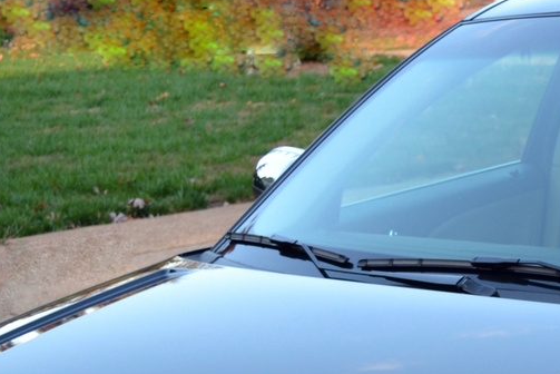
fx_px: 1930
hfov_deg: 16.2
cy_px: 481
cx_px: 554
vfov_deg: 10.8
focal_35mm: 124
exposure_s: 1/160
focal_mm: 26
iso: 200
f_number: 4.2
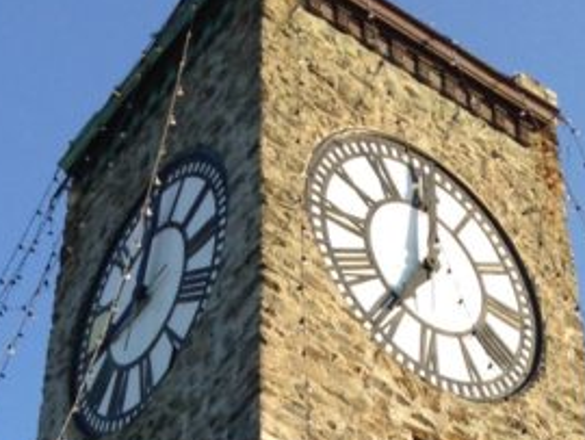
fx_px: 2114
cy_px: 1062
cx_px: 314
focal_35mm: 125
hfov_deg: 15.8
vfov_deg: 10.3
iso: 50
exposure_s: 1/531
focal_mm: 4.12
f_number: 2.4
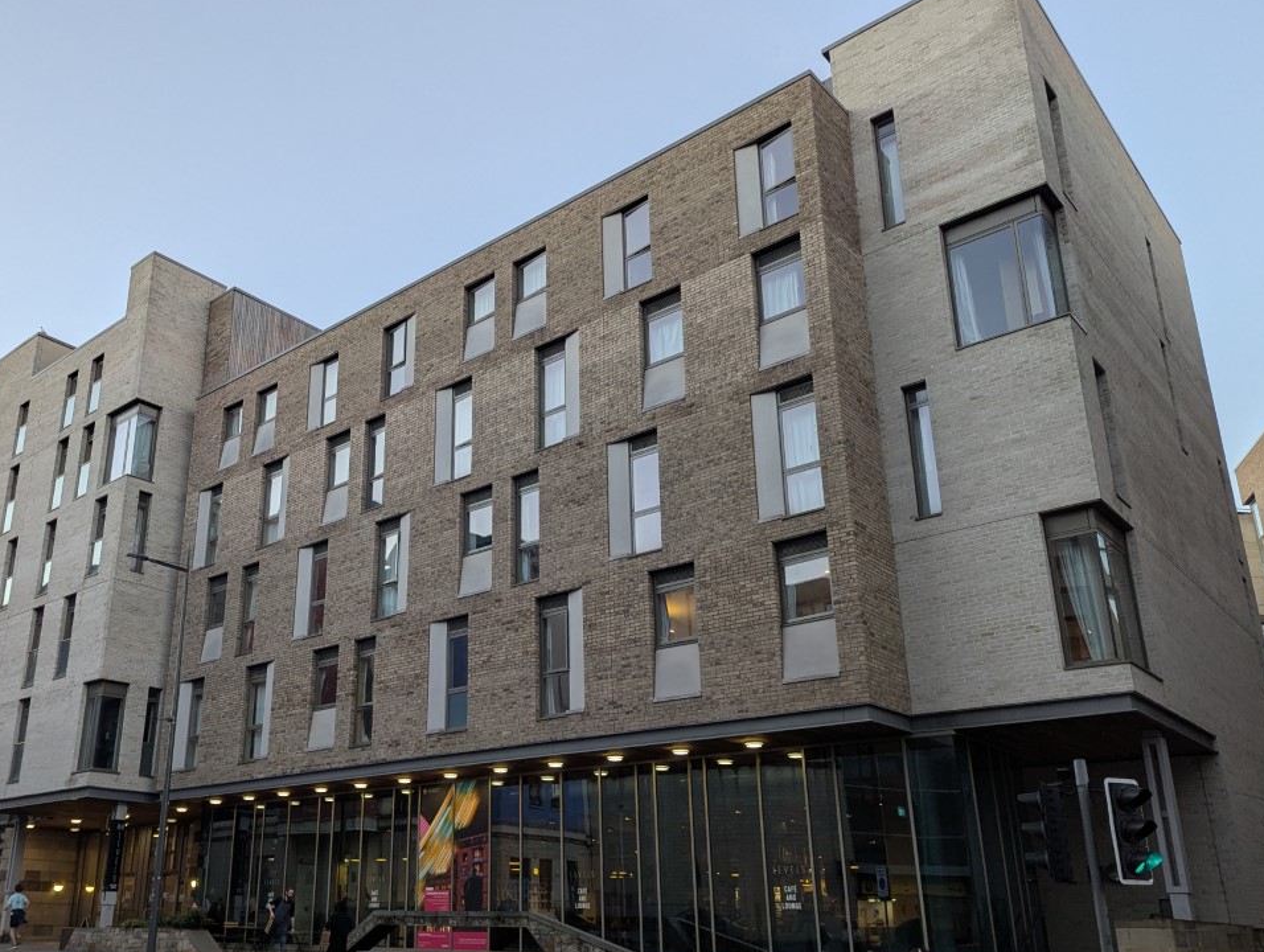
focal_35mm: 30
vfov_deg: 46.8
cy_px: 543
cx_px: 483
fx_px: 1097
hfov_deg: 59.2
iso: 141
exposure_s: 1/301
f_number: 1.85
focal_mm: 6.81
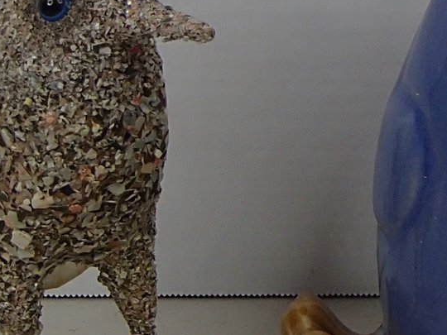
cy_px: -12
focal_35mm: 137
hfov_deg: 14.0
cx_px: 546
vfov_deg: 10.7
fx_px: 1769
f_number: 4.7
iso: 200
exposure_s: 1/160
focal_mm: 6.64
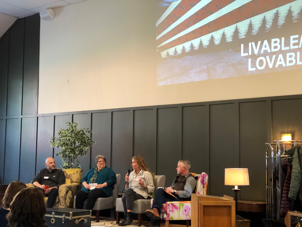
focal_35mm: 57
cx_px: 151
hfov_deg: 33.8
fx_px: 497
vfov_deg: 25.7
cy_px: 114
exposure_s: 1/30
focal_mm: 6.6
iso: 200
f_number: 2.8
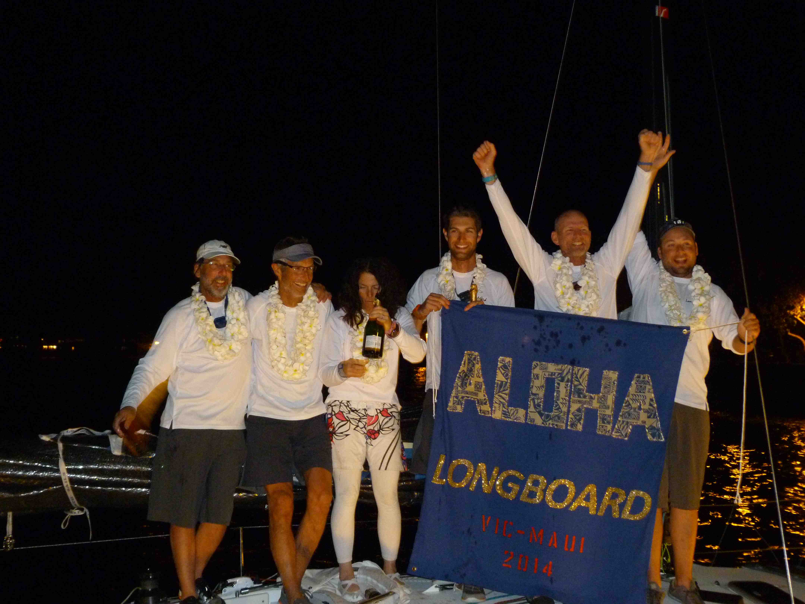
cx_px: 402
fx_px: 907
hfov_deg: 47.9
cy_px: 302
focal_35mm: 39
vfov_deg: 36.8
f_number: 3.1
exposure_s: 1/13
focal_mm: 7.1
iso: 400
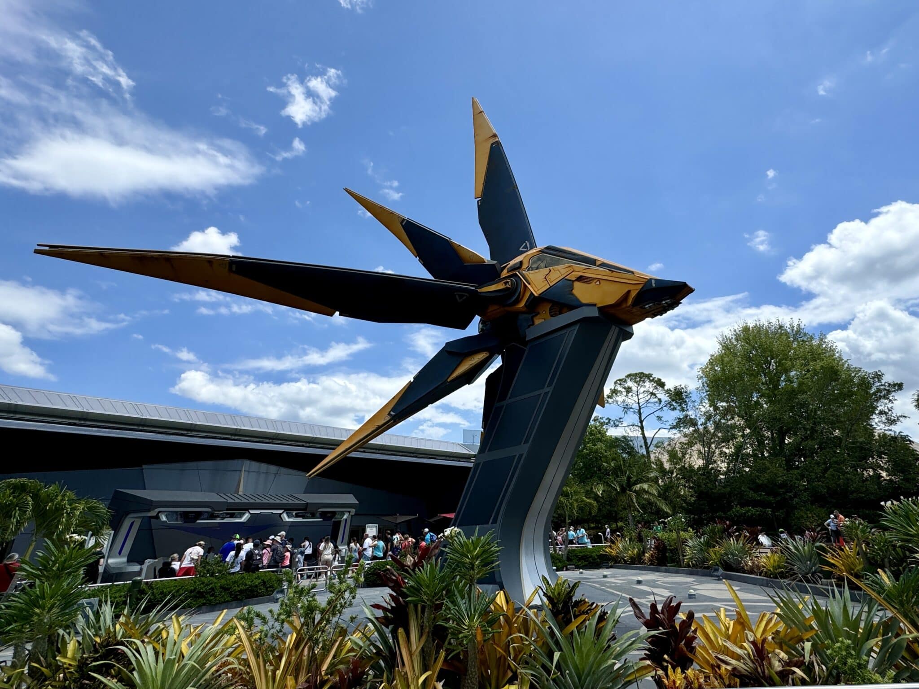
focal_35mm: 14
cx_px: 460
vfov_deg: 85.7
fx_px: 372
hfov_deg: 102.1
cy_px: 344
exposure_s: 1/2208
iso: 40
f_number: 2.2
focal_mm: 2.22
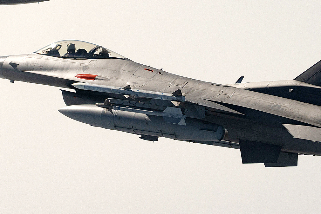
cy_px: 58
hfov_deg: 5.2
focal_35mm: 396
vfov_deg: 3.5
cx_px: 131
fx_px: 3533
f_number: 16
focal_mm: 200
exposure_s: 1/1000
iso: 640
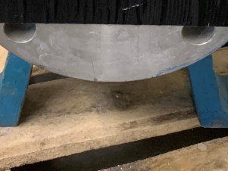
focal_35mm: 83
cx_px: 103
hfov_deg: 23.5
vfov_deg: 16.9
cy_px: -40
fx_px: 547
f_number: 1.8
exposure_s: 1/40
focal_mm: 4.25
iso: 250
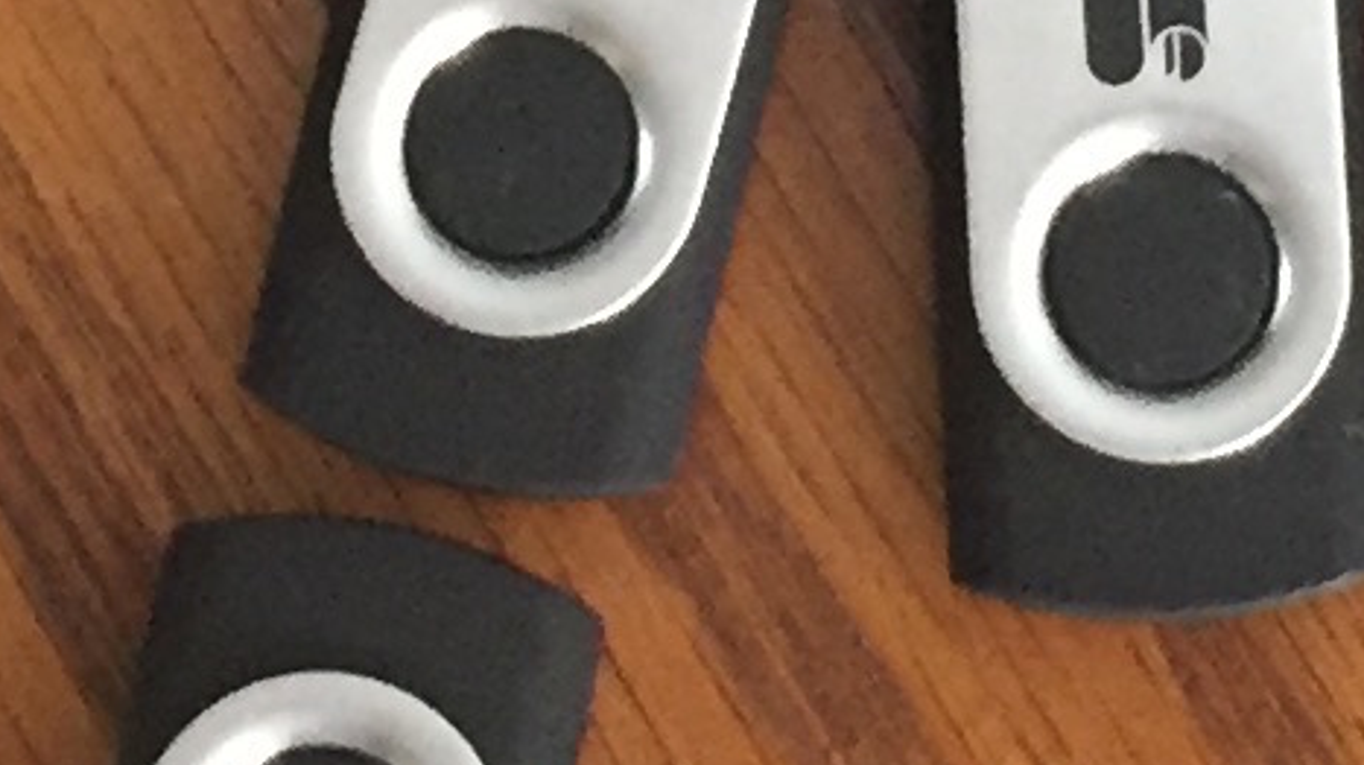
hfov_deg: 9.8
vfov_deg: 5.3
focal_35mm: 221
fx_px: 7988
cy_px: -946
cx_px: 809
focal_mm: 4.15
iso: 250
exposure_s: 1/24
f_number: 2.2
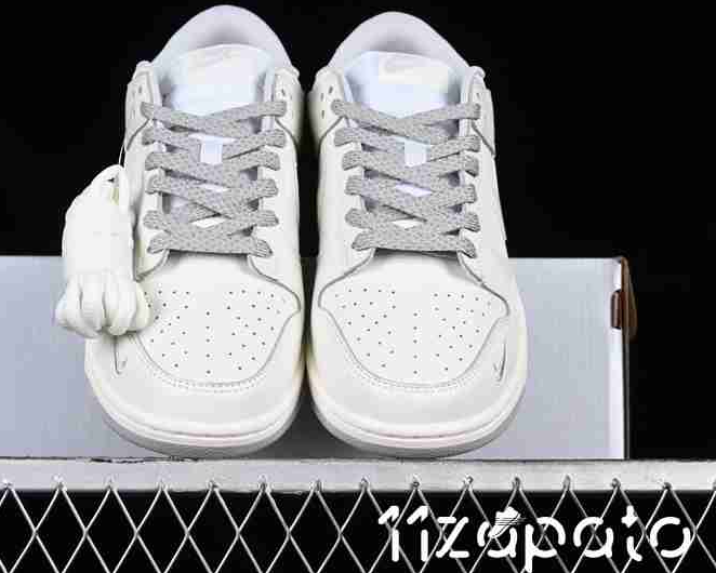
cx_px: 292
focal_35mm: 85
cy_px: 286
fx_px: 1802
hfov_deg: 22.4
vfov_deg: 18.1
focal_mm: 50
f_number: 8
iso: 160
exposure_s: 1/80
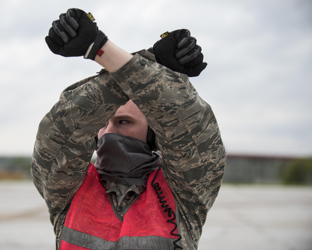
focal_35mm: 85
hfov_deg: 22.5
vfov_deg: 18.1
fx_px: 785
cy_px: 126
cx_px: 128
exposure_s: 1/3200
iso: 400
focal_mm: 75
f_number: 2.8
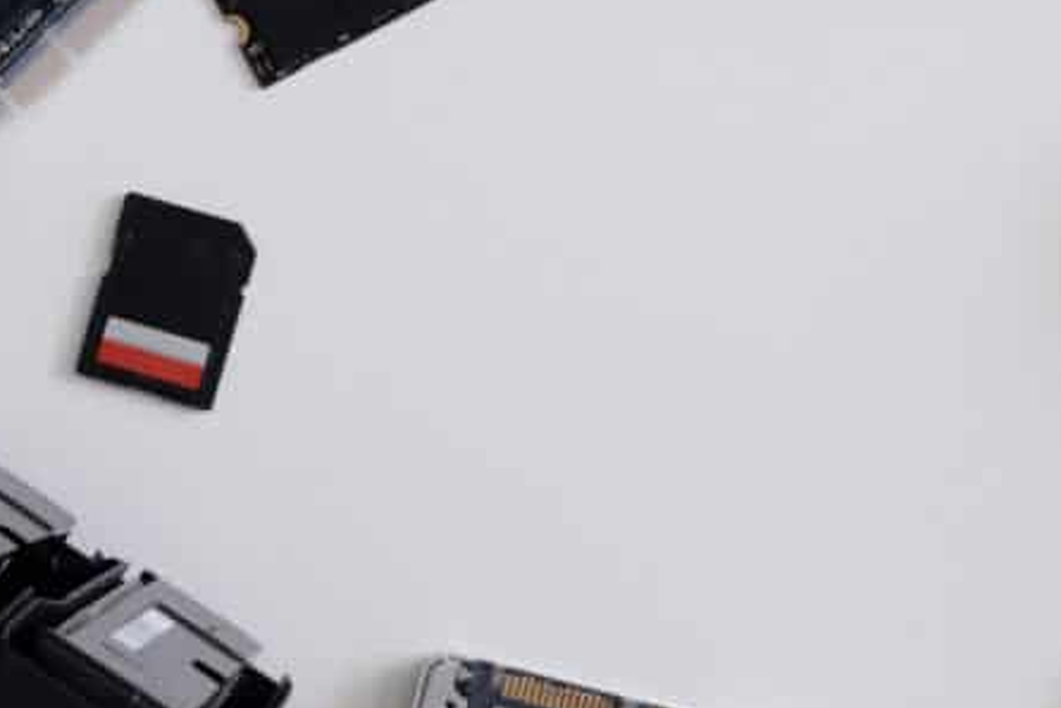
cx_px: 811
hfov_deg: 17.1
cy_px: 238
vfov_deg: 11.5
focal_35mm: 119
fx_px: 3508
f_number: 11
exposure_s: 1/2
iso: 160
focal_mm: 46.3
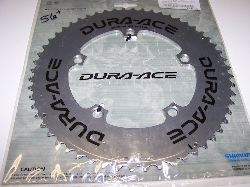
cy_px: 94
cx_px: 125
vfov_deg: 37.7
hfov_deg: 49.0
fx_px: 274
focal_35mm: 38
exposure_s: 1/60
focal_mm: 6.3
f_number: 2.8
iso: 80
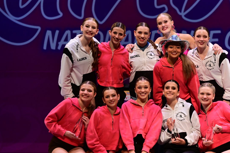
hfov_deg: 9.9
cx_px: 152
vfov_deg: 6.6
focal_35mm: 208
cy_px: 71
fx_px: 1329
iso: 2500
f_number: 4
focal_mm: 150
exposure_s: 1/1000
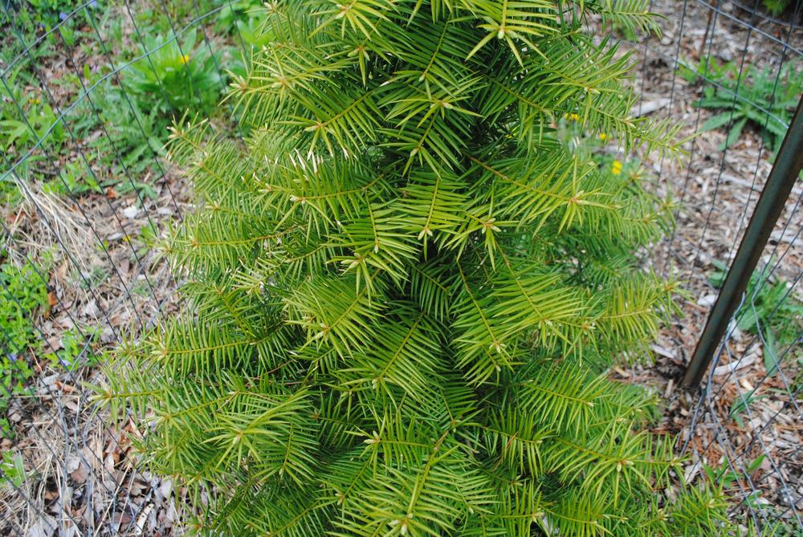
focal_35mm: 33
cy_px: 268
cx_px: 402
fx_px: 737
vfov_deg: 40.1
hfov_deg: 57.2
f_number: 5.6
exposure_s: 1/125
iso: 160
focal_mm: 22
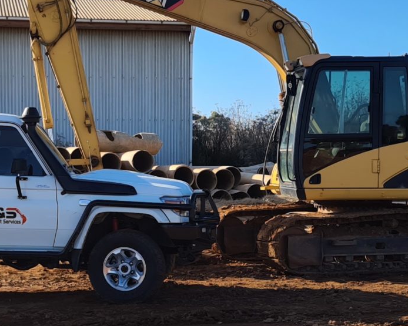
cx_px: 190
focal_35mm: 90
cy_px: 224
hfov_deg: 21.3
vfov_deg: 17.0
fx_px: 1087
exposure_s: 1/574
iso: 50
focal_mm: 7
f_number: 1.8
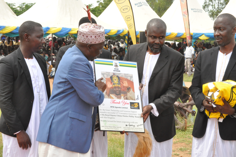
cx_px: 118
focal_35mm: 102
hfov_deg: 20.0
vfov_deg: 13.4
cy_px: 78
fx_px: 668
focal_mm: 68
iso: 1600
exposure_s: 1/200
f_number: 22
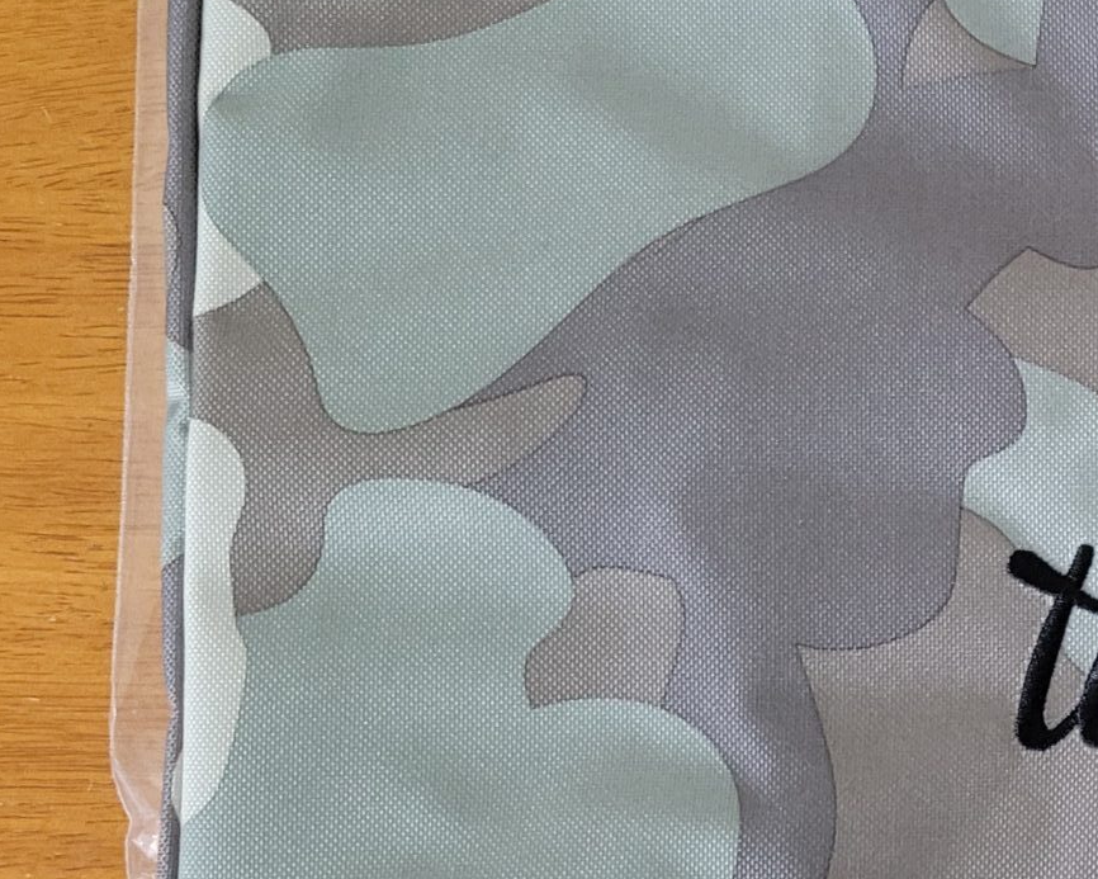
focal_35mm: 75
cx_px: 1476
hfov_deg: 22.4
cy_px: 394
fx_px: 2438
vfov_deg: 20.4
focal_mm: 5.4
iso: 500
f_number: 1.8
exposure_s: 1/40
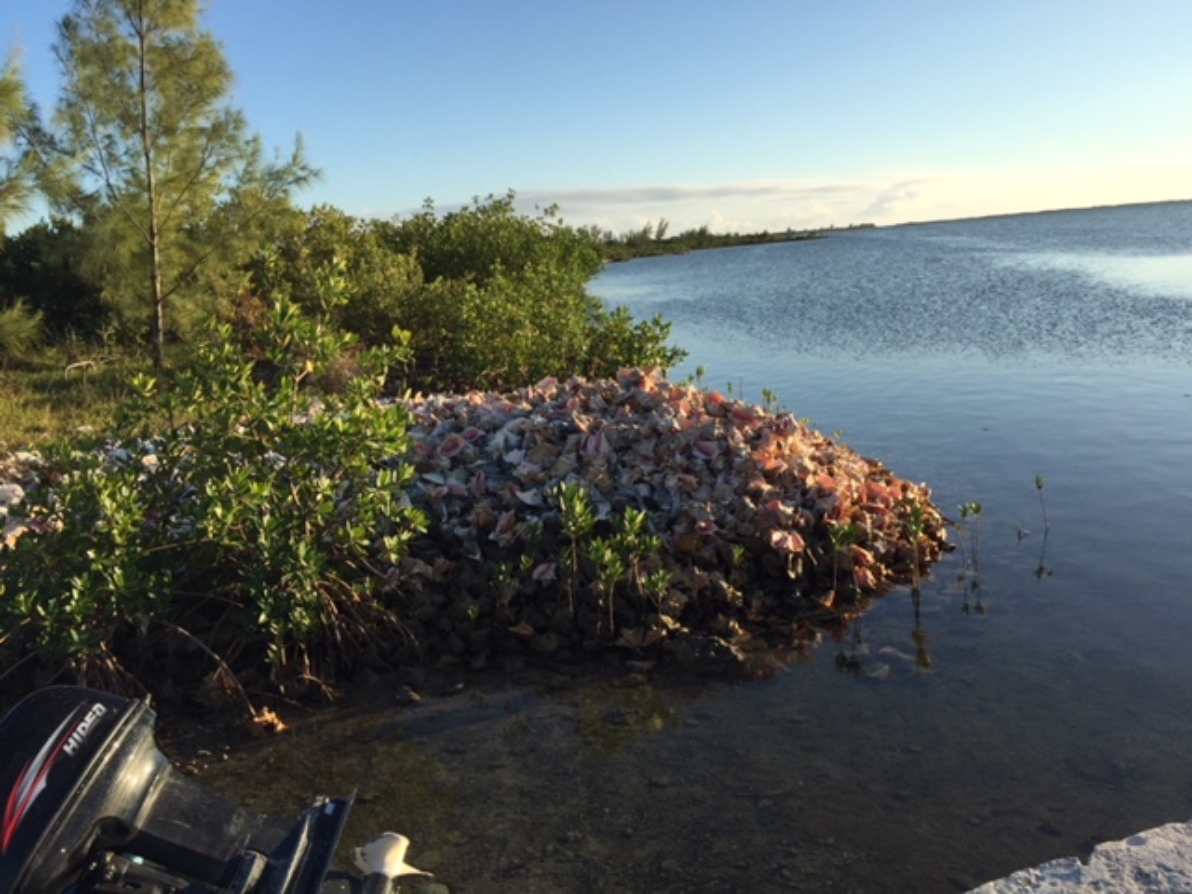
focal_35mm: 29
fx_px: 999
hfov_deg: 61.7
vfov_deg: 48.2
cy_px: 447
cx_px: 596
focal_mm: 4.15
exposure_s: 1/1364
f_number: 2.2
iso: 32
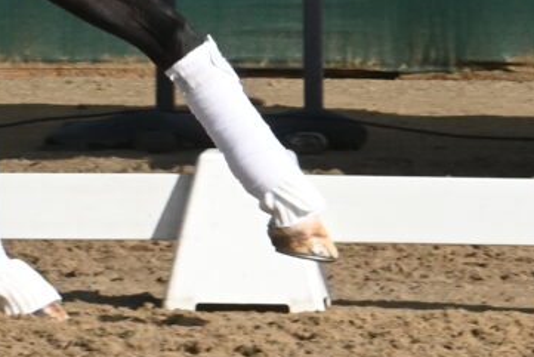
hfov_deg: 2.7
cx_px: -133
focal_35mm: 763
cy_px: -329
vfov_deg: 1.8
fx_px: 11322
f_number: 29
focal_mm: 170
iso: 2500
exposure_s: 1/640
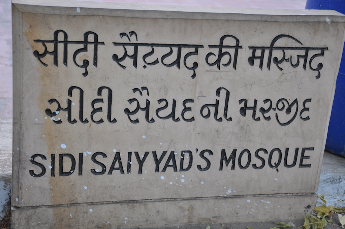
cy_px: 114
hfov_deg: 31.9
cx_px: 172
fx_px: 603
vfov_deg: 21.5
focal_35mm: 63
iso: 200
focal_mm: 42
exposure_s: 1/40
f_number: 6.3
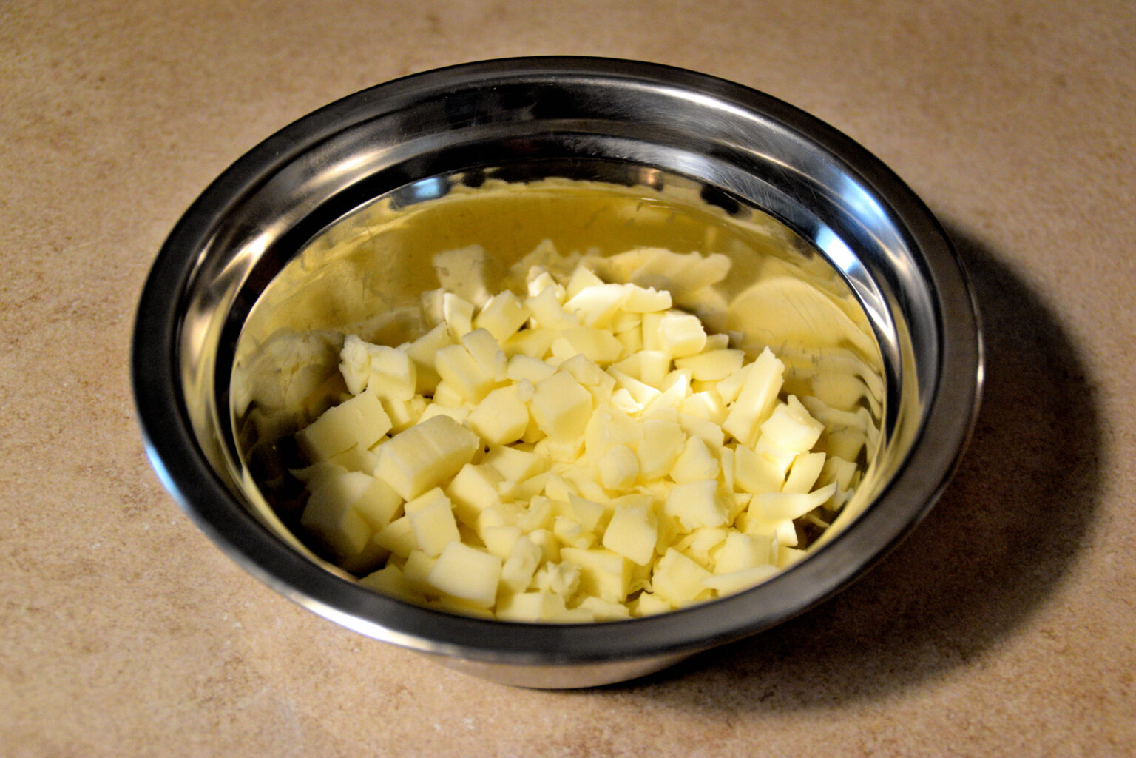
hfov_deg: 35.1
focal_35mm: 57
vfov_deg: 23.8
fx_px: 1799
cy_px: 379
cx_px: 568
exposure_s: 1/125
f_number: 4.5
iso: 3200
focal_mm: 38
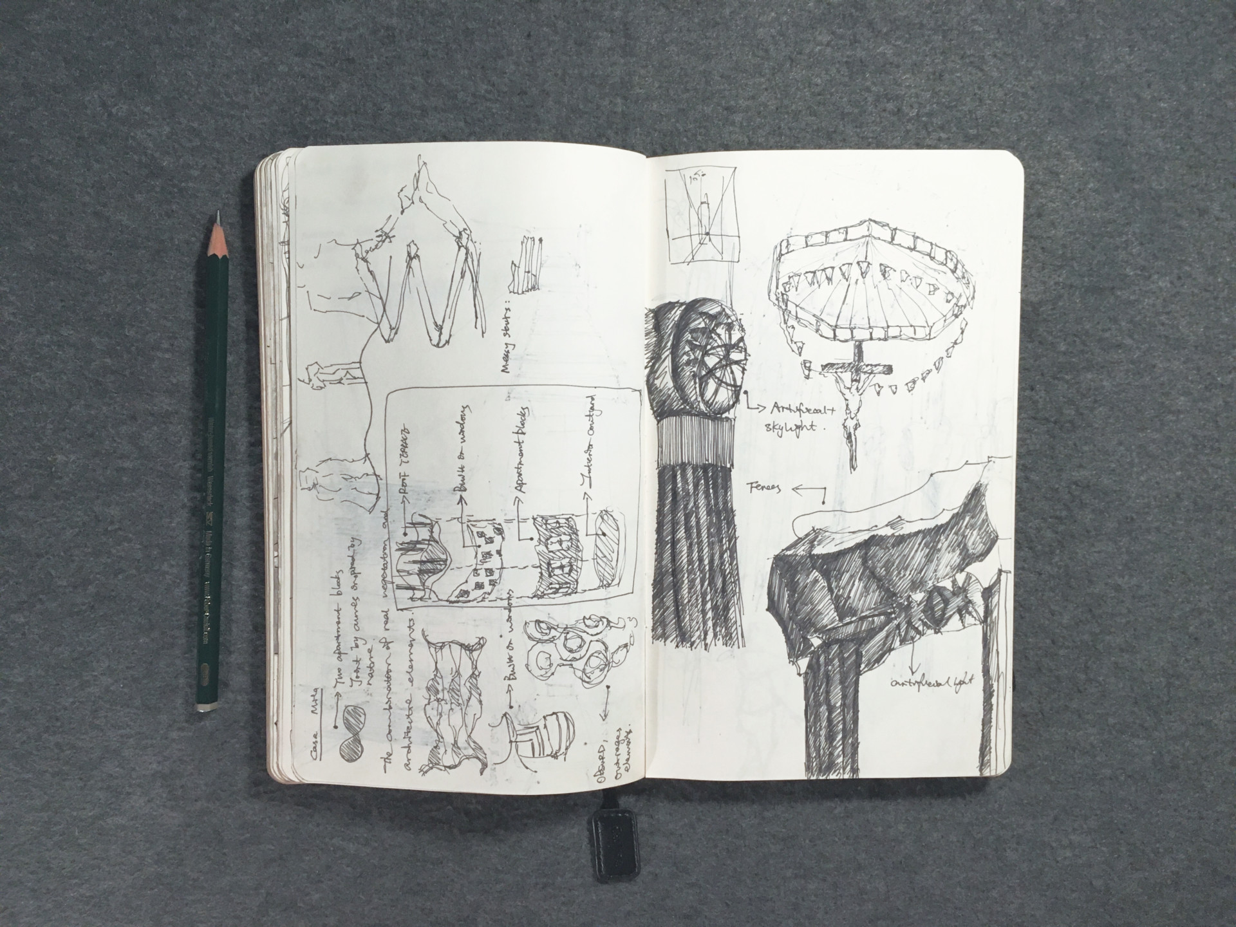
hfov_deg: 61.7
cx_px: 618
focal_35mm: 29
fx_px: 1035
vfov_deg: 48.2
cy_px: 464
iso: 50
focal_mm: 4.15
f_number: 2.2
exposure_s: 1/33
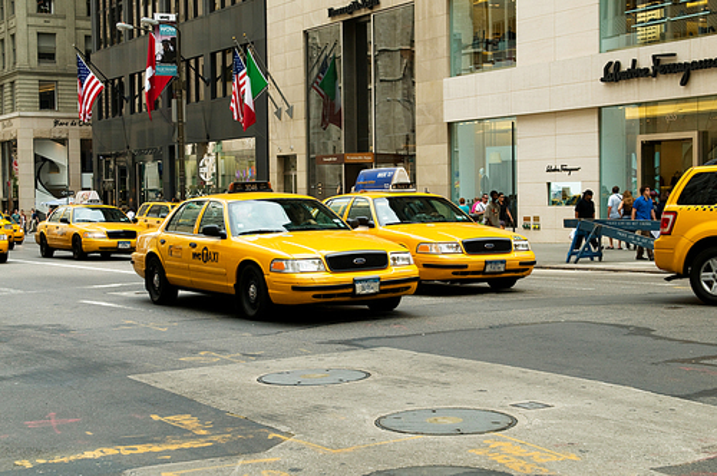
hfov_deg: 33.4
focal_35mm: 60
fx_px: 1193
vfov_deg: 22.6
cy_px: 238
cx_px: 358
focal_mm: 40
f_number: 7.1
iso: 200
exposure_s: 1/200
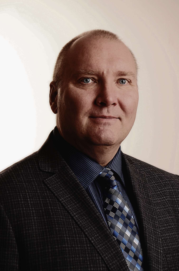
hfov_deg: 8.7
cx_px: 90
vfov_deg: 13.1
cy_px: 136
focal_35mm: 158
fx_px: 1180
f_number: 8
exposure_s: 1/125
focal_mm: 105
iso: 100
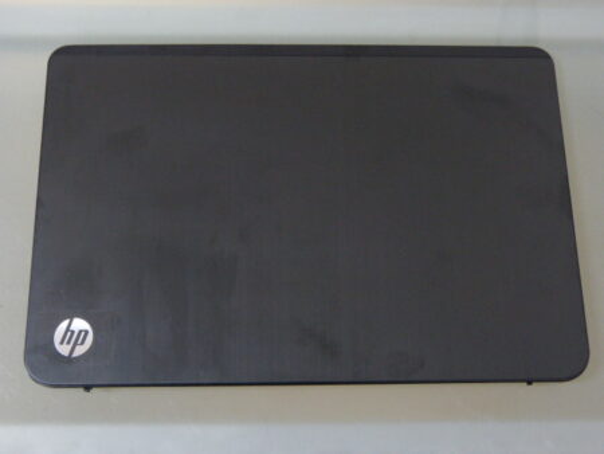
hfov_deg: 38.2
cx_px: 302
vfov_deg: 29.1
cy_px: 227
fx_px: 873
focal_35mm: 50
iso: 400
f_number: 3.2
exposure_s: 1/10
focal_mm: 9
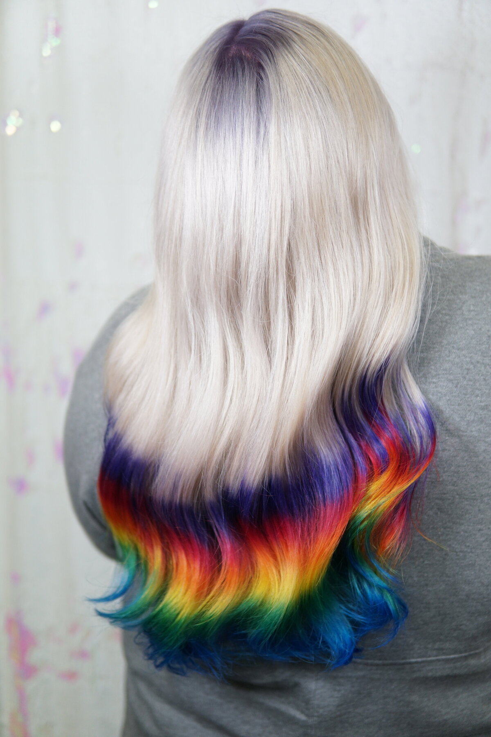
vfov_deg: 43.6
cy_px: 368
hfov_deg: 29.9
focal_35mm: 45
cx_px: 246
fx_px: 921
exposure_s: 1/500
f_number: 1.4
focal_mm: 30
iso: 400
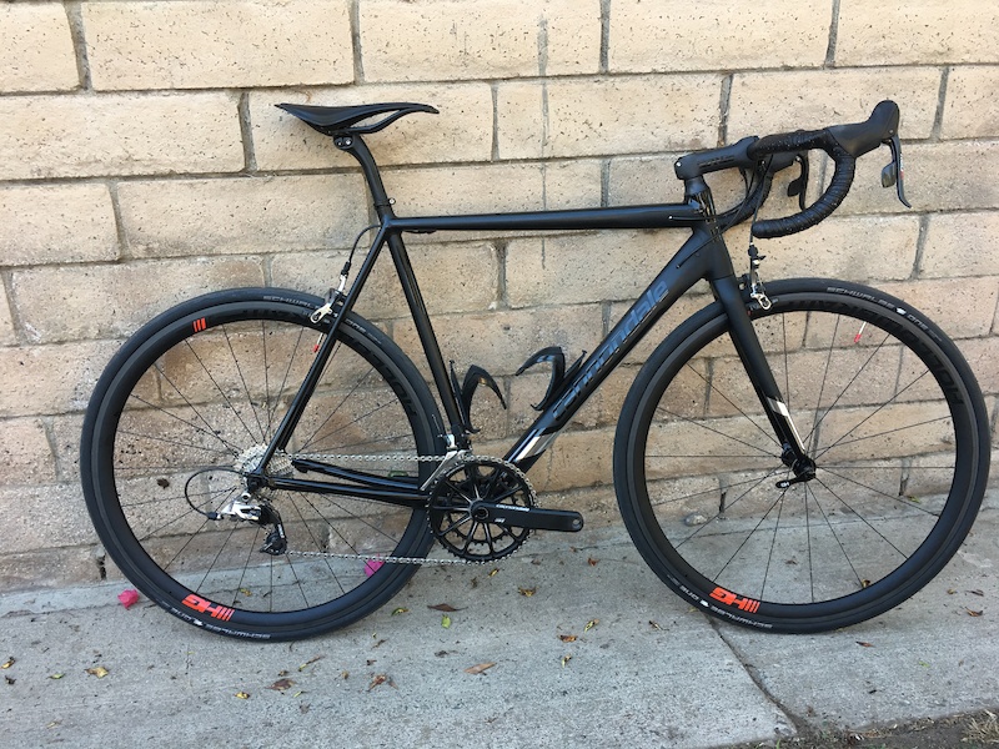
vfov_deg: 48.2
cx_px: 500
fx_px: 837
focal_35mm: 29
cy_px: 374
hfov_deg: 61.7
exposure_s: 1/40
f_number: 2.2
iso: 25
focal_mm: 4.15
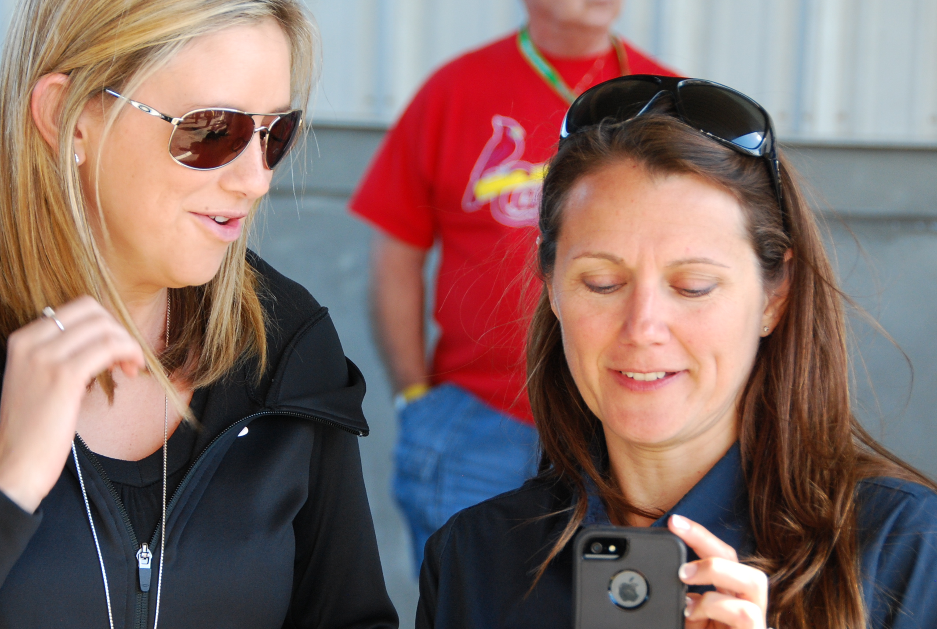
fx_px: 4251
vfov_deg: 8.5
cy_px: 386
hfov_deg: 12.6
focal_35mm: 163
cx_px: 407
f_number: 5.3
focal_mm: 80
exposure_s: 1/100
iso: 400
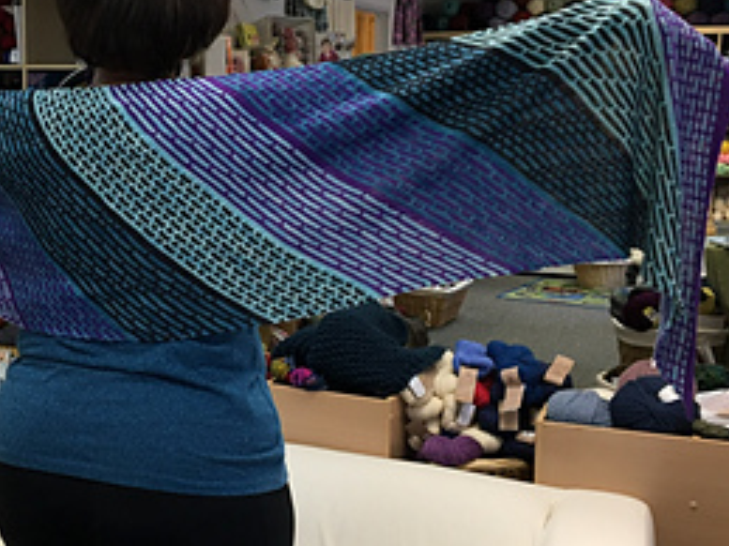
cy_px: 196
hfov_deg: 33.8
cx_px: 205
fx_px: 1179
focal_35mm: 56
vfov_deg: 26.0
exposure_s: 1/30
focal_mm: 4.15
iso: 40
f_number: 2.2
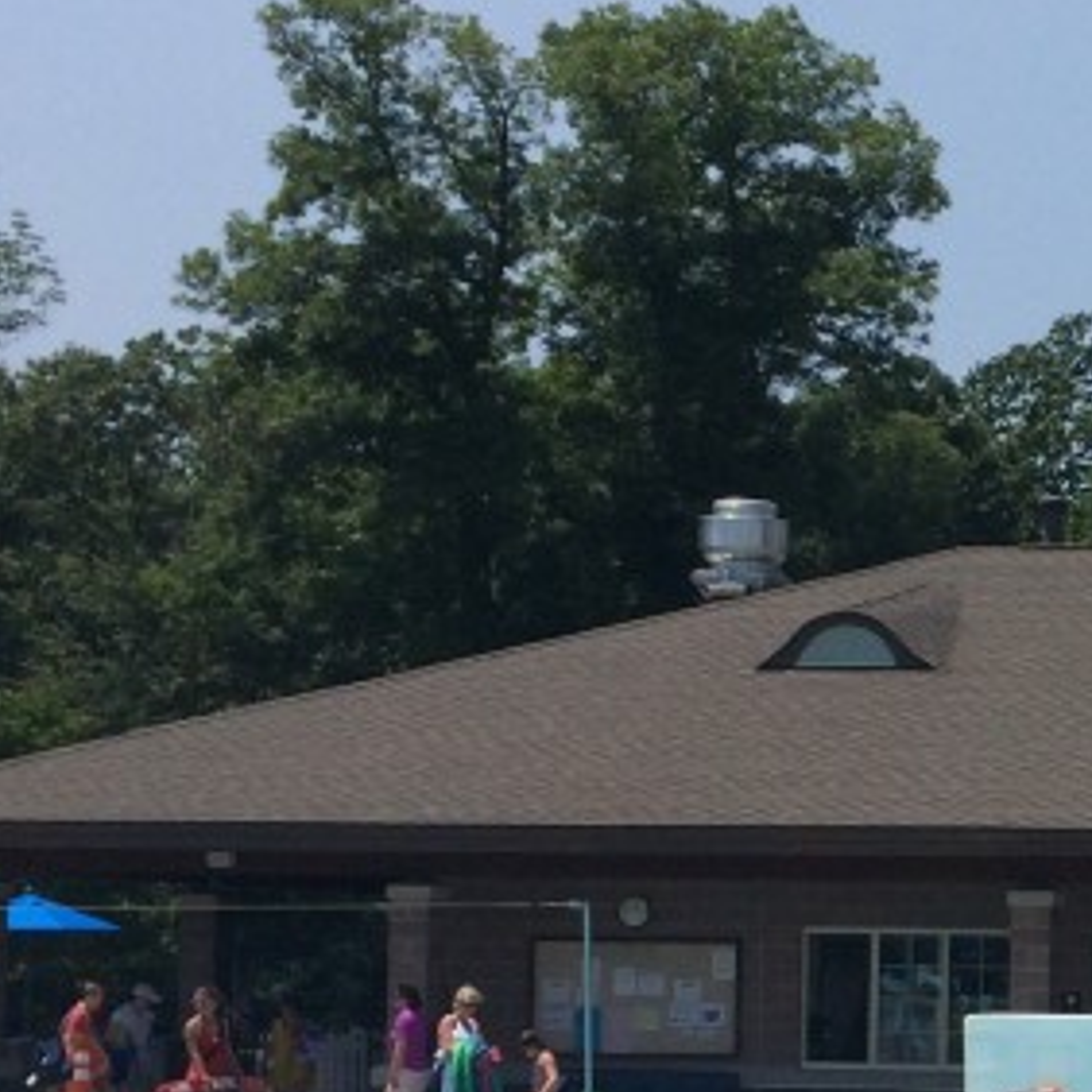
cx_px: 1704
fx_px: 3926
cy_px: 951
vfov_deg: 15.7
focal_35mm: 110
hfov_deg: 14.6
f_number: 2.2
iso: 40
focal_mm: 4.12
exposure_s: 1/4115
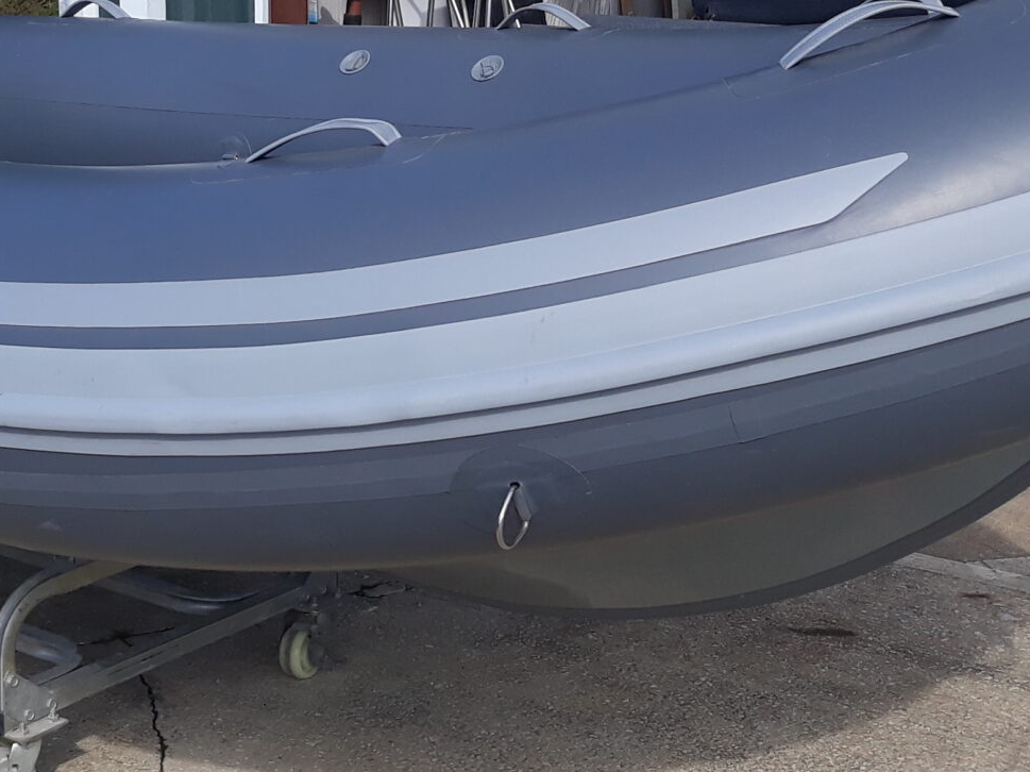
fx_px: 2201
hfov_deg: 25.9
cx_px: 209
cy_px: 272
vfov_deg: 19.8
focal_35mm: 74
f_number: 1.7
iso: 40
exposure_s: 1/1001
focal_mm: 3.7
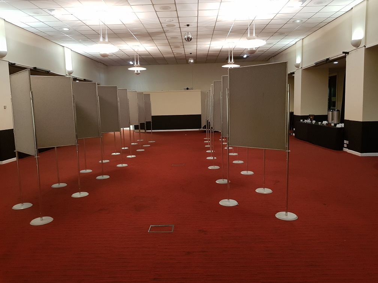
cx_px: 189
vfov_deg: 53.1
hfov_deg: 67.3
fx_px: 284
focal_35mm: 26
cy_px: 142
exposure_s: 1/13
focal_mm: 4.2
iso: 250
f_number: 1.7
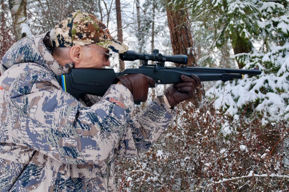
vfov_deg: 30.8
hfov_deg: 45.0
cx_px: 144
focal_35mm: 44
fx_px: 349
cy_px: 96
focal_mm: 29
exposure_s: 1/100
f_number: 5
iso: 200
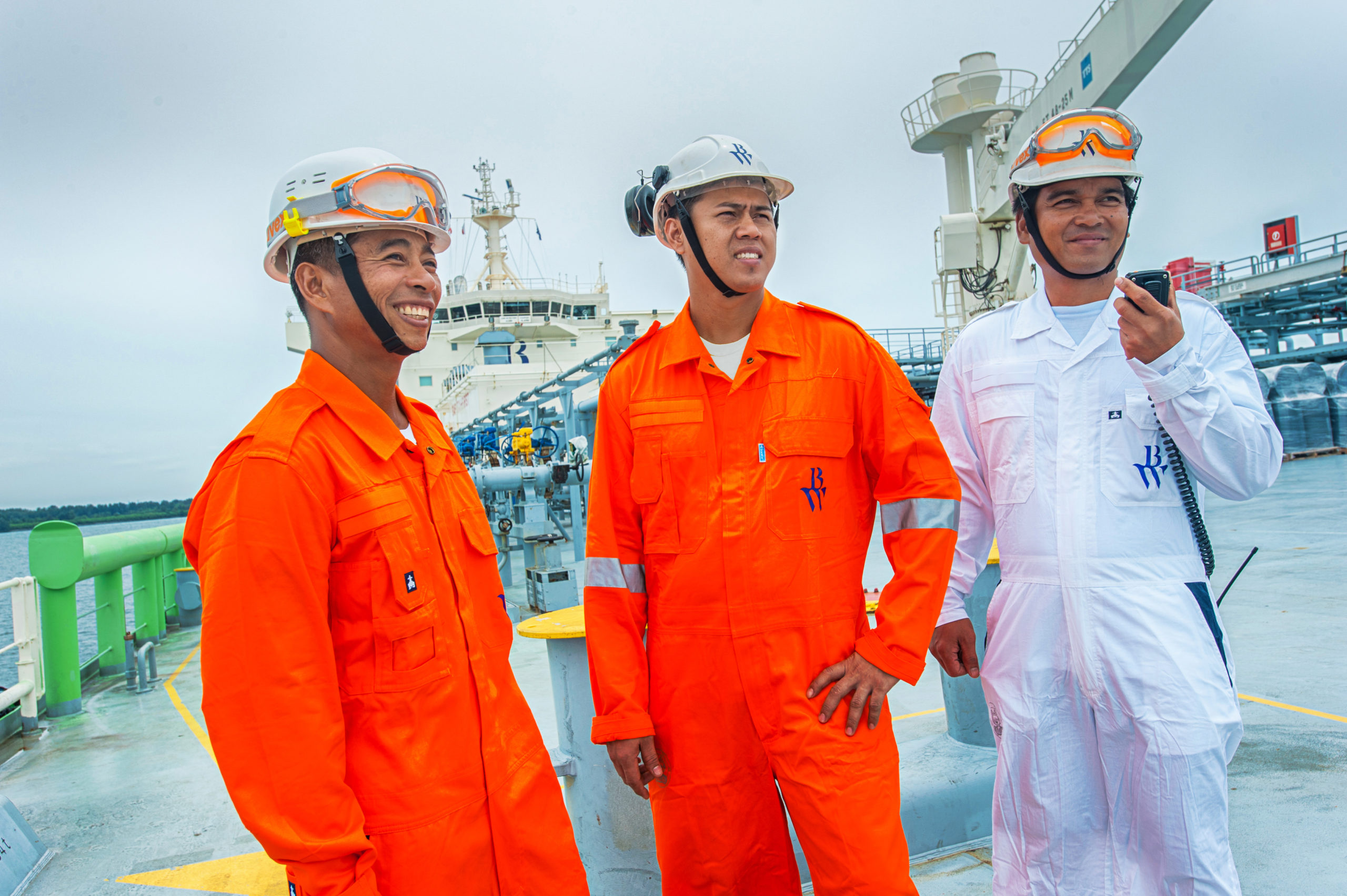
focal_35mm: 30
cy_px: 448
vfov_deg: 43.5
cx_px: 674
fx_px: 1122
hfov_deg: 62.0
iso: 100
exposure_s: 1/200
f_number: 10
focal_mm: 30
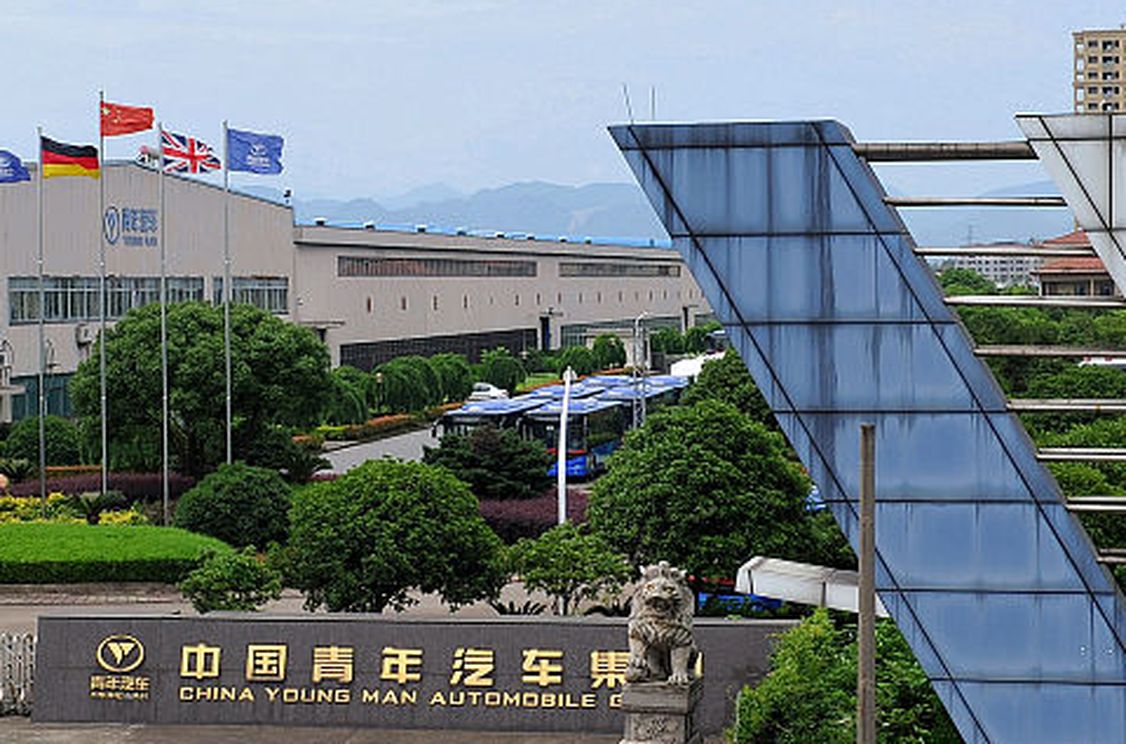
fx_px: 3119
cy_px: 412
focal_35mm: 100
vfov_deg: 13.6
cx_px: 387
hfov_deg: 20.4
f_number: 8
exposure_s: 1/640
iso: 320
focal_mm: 40
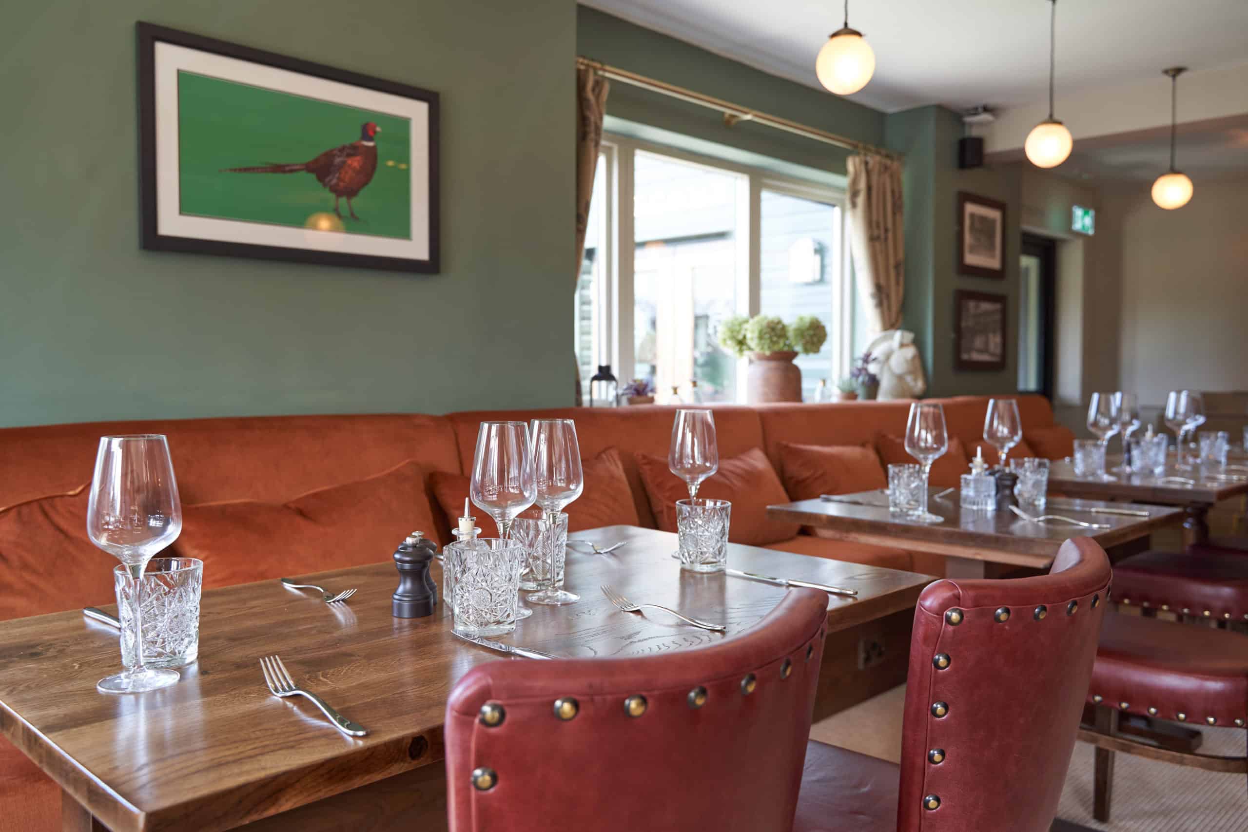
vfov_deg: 46.4
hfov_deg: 65.5
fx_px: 971
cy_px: 416
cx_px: 624
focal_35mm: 28
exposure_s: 1/40
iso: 100
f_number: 4
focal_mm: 28
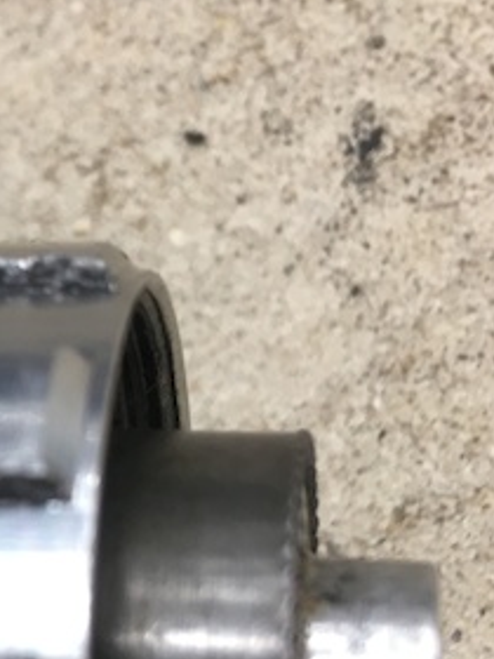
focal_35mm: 83
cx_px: -169
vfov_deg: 23.3
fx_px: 1579
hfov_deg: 16.7
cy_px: 487
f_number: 2.2
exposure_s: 1/15
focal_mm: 4.15
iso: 25
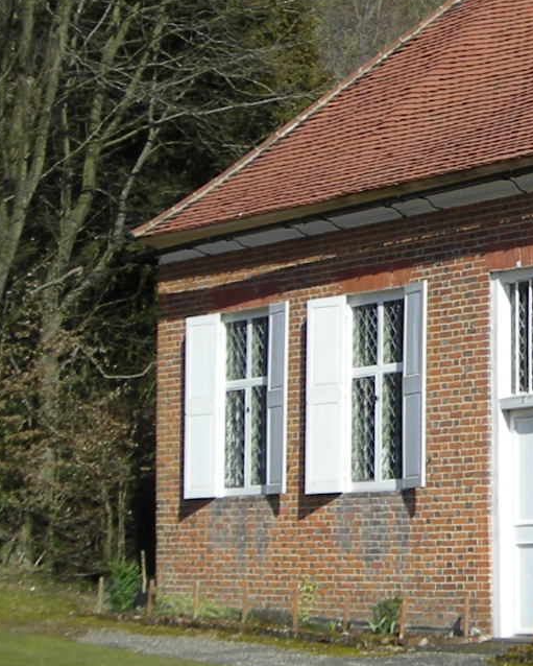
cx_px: 827
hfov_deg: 12.3
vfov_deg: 16.1
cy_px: 190
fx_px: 2345
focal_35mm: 119
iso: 50
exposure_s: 1/187
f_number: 6.4
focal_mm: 6.3
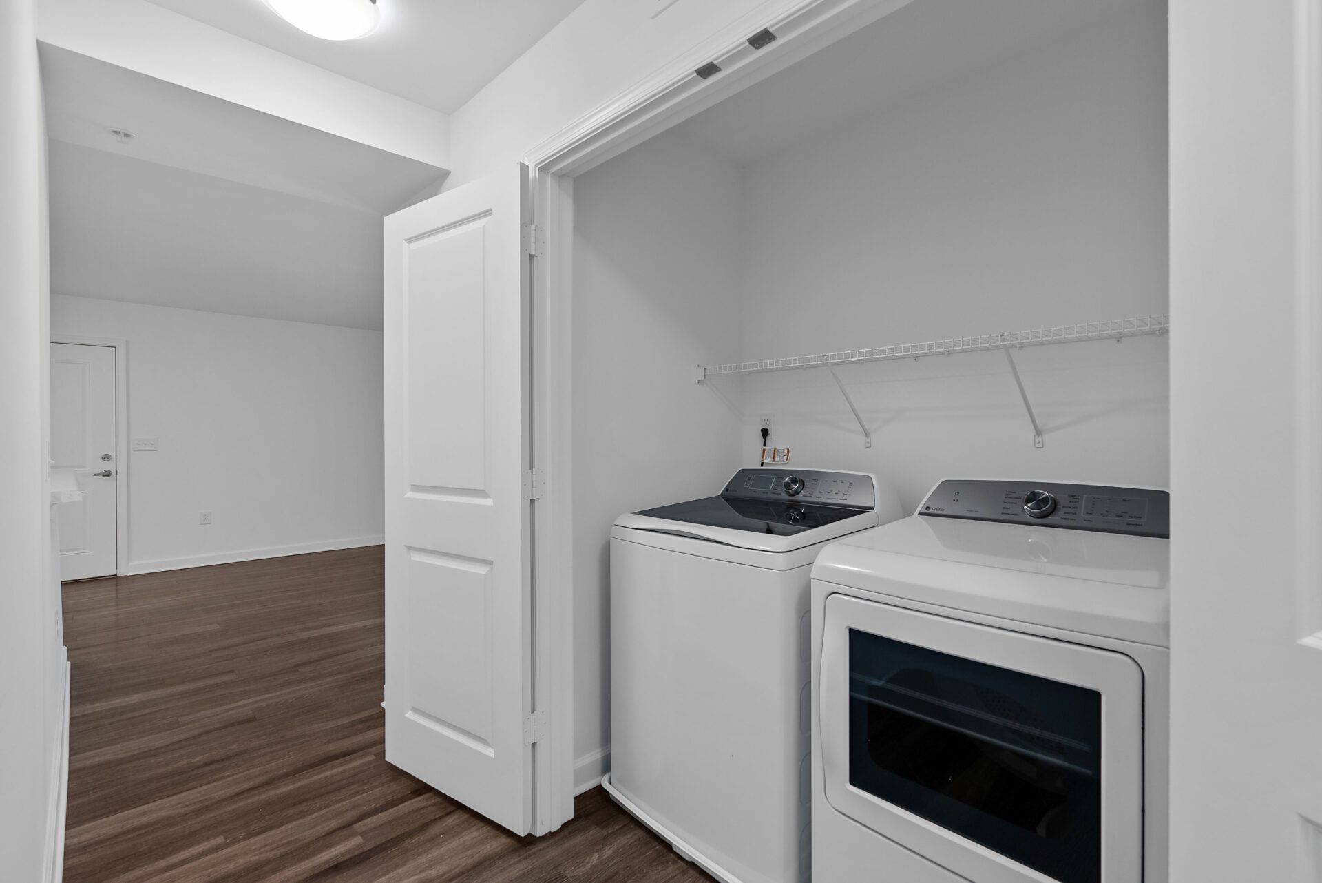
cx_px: 661
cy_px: 442
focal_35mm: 16
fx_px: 588
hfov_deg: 96.7
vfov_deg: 73.8
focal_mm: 16
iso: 320
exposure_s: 1/8
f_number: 7.1
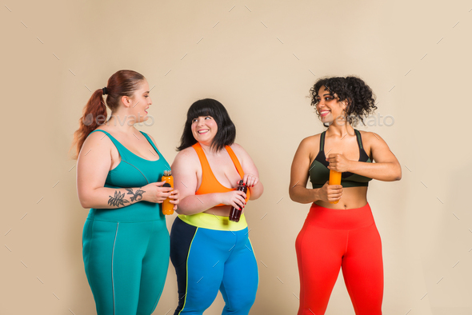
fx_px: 721
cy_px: 158
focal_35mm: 55
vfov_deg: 24.6
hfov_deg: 36.2
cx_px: 236
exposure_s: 1/160
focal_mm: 55
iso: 100
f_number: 9
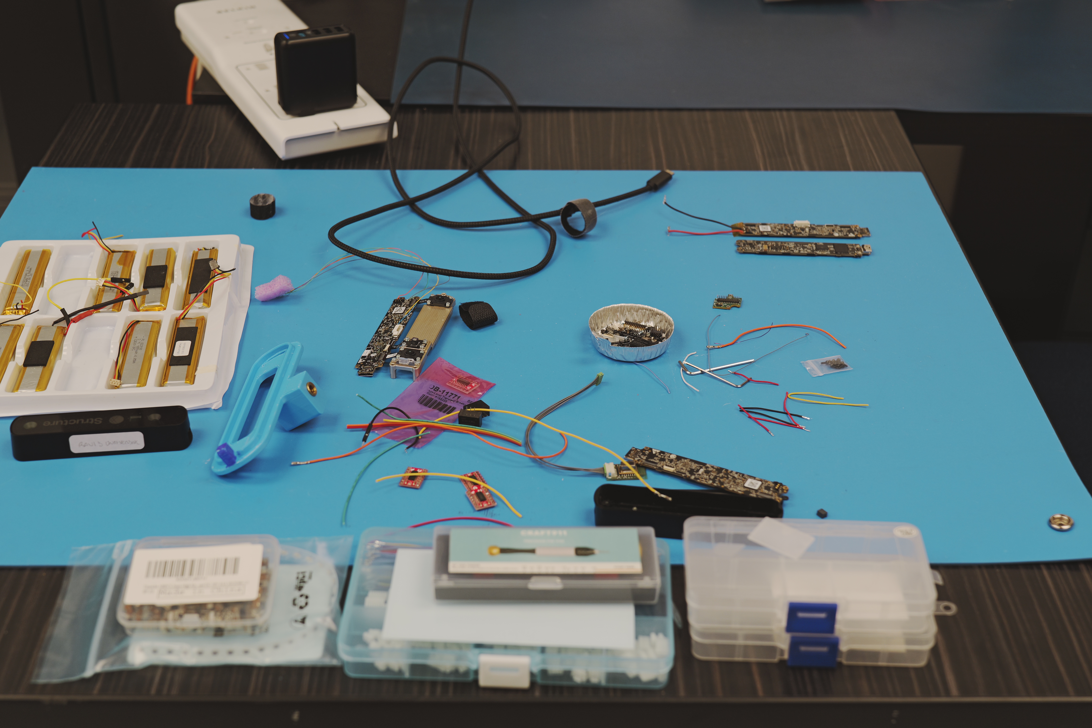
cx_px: 546
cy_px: 364
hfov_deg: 39.6
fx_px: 1517
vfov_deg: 27.0
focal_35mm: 50
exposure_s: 1/60
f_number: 5
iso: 500
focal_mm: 50
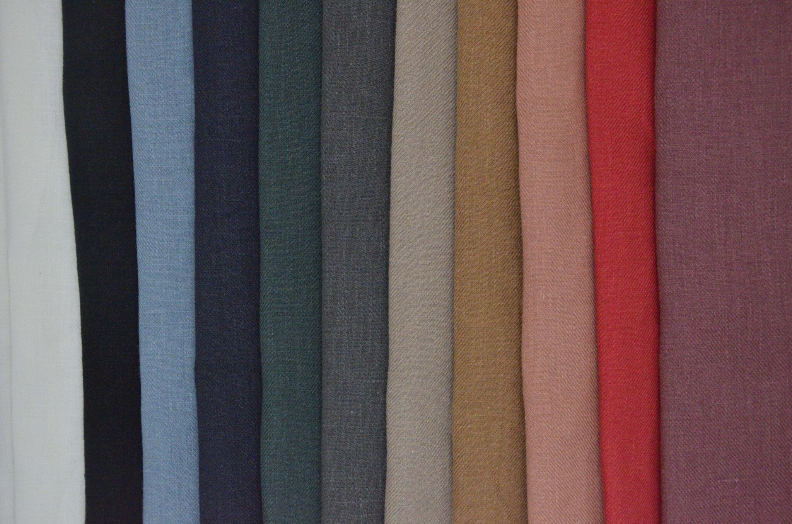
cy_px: 262
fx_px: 1054
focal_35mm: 48
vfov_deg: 27.9
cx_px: 396
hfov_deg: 41.2
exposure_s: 1/6000
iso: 5000
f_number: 6.7
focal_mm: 32
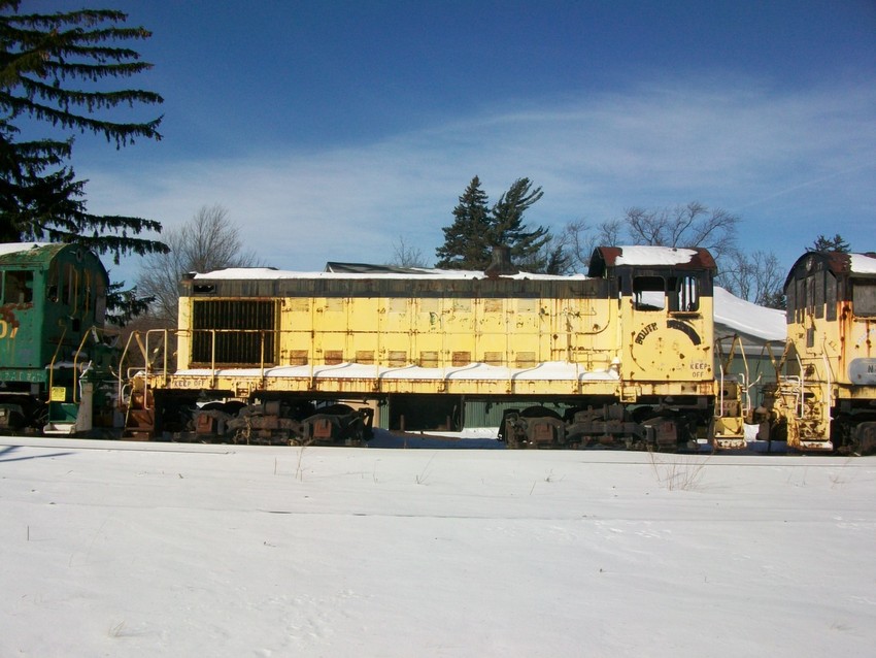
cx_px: 438
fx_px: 810
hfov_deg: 56.8
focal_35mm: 32
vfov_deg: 44.2
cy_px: 329
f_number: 5.5
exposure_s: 1/800
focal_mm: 5.7
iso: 64
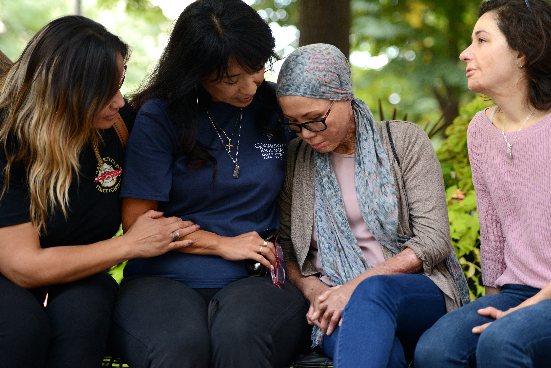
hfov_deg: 23.6
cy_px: 184
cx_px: 276
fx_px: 1317
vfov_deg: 15.9
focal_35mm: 86
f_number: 2.8
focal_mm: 86
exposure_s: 1/250
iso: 800
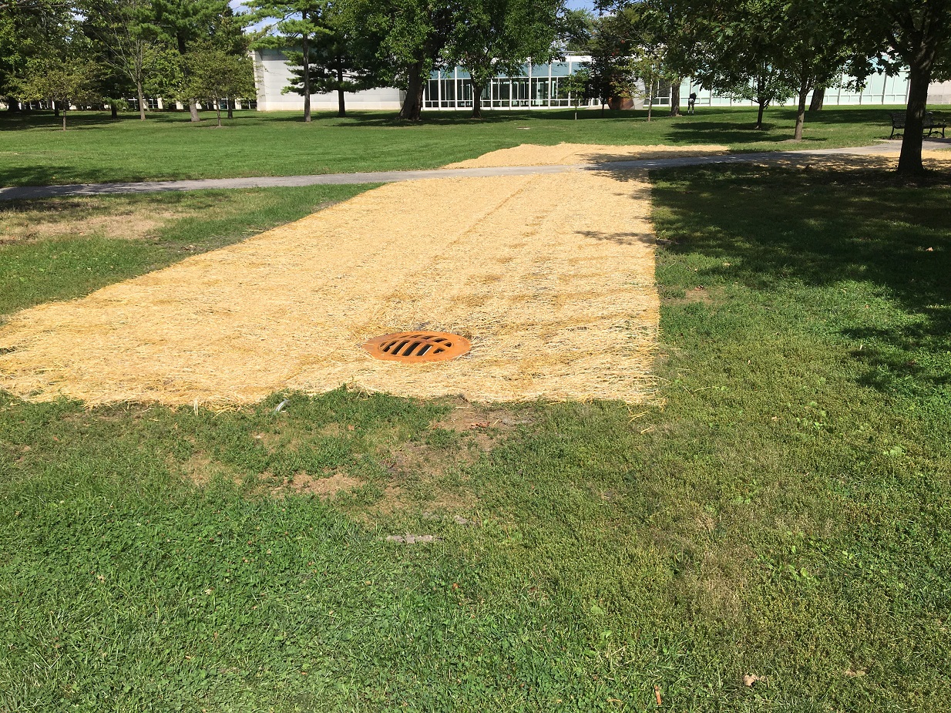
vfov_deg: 48.2
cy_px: 356
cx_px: 476
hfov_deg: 61.7
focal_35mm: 29
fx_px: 797
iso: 25
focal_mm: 4.15
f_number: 2.2
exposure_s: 1/2262
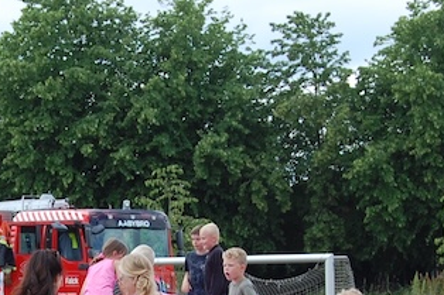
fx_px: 2293
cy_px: 321
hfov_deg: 11.0
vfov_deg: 7.3
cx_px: 47
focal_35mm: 186
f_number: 8
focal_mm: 38
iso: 200
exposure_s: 1/250
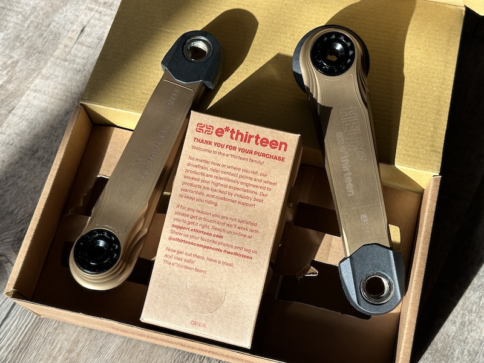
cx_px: 242
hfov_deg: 39.7
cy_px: 182
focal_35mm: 48
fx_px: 671
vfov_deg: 30.3
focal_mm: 6.86
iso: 64
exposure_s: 1/511
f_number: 1.78
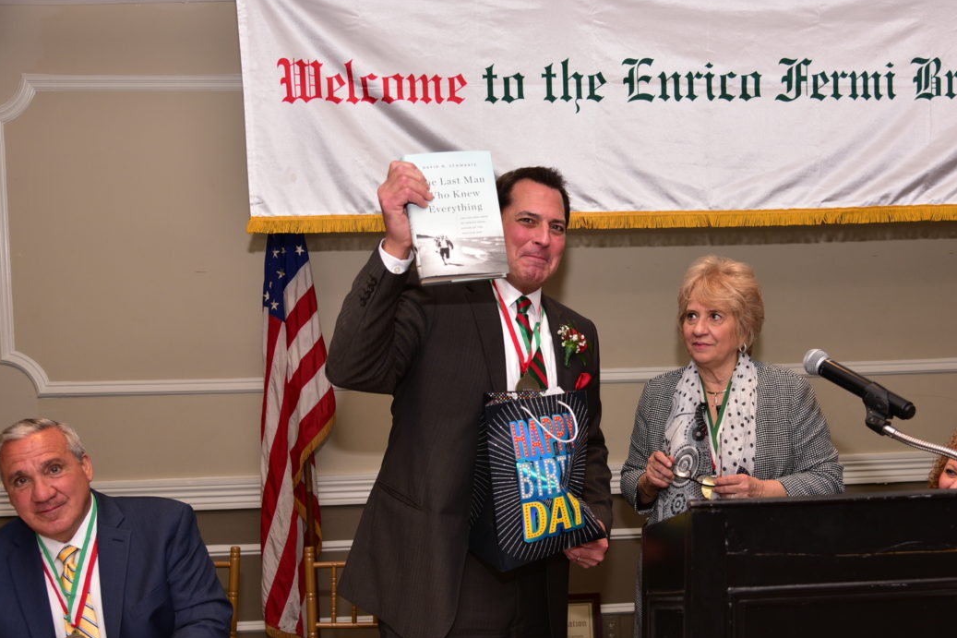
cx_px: 536
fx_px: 983
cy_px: 361
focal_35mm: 37
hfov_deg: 51.8
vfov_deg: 35.9
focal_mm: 32
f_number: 4
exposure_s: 1/125
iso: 320
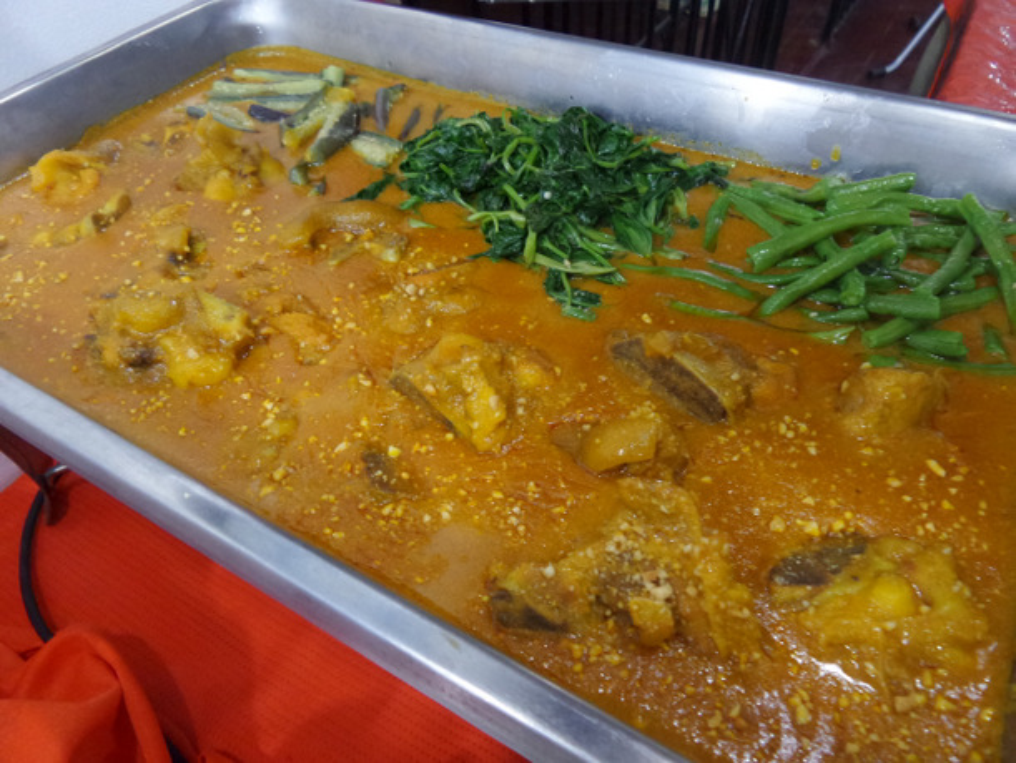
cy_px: 382
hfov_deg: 71.6
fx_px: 705
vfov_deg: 56.9
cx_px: 508
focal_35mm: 24
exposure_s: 1/15
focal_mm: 4.4
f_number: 3.1
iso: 500
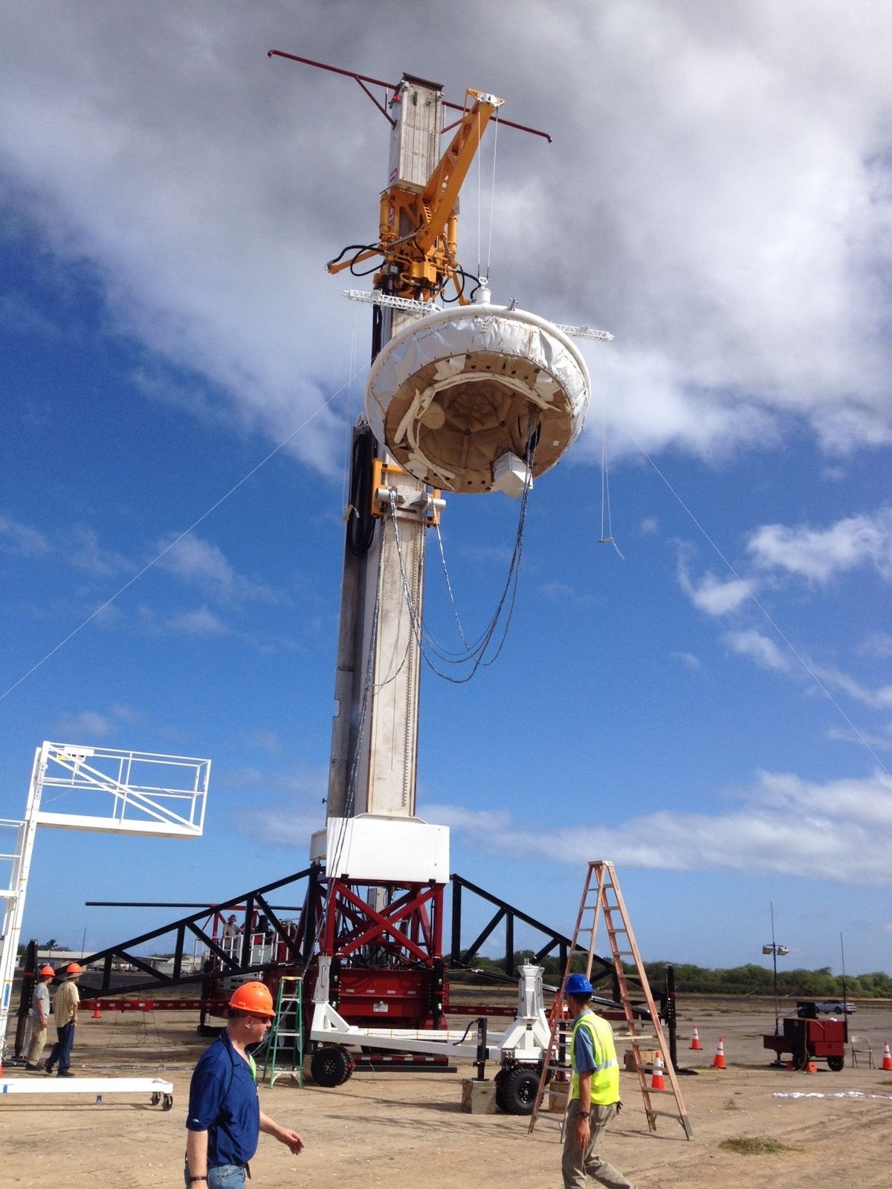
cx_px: 446
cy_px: 594
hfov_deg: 40.7
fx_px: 1203
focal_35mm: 35
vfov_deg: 52.6
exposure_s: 1/2762
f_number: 2.4
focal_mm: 4.28
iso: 50
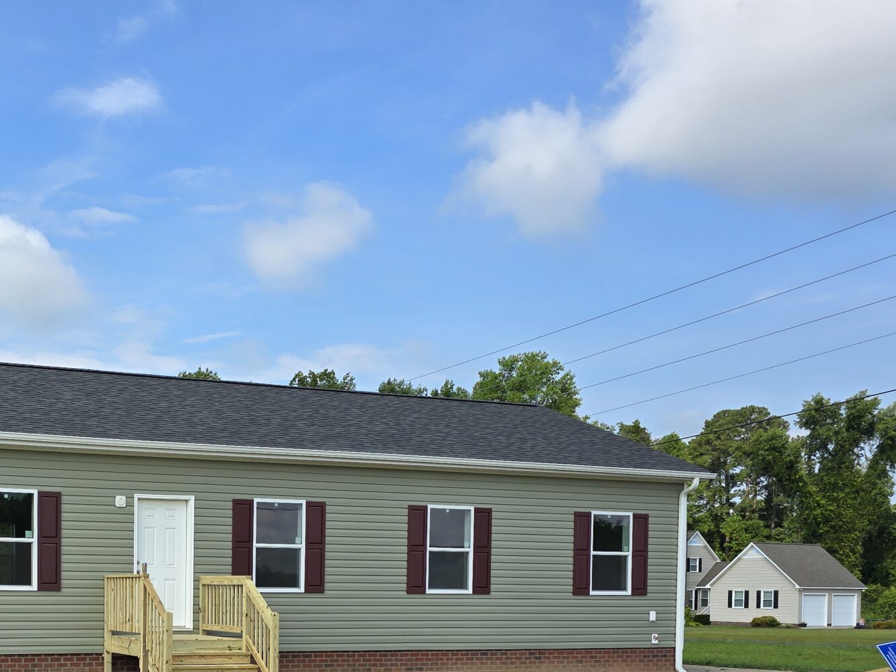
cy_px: 592
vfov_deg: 31.5
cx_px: 141
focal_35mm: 44
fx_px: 1139
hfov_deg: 40.6
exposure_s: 1/769
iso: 12
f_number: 1.7
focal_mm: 6.3
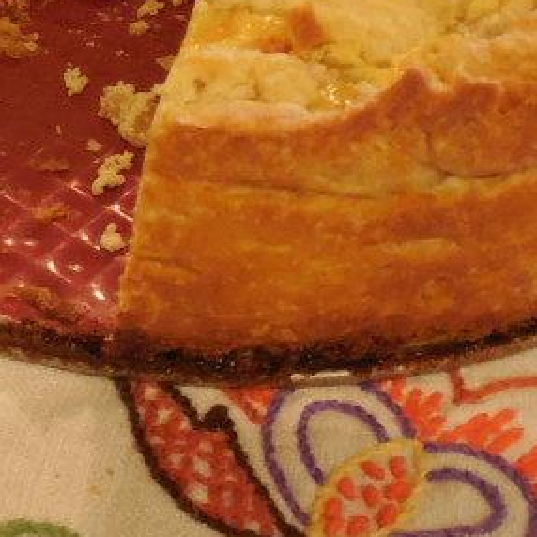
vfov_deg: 21.8
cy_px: 184
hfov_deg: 20.8
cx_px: -62
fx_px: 1387
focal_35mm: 79
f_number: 3.3
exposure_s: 1/8
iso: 640
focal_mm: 4.5
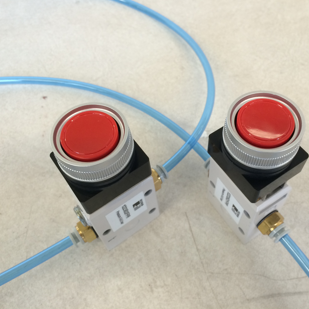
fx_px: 364
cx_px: 182
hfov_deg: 45.9
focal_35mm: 36
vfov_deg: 46.0
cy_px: 152
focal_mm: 4.12
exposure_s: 1/30
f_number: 2.2
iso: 80
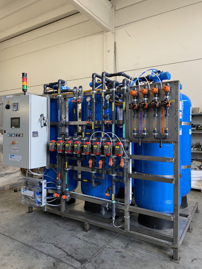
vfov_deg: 67.3
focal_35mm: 26
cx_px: 101
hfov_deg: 53.1
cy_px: 134
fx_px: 202
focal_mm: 4.25
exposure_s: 1/50
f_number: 1.8
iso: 200
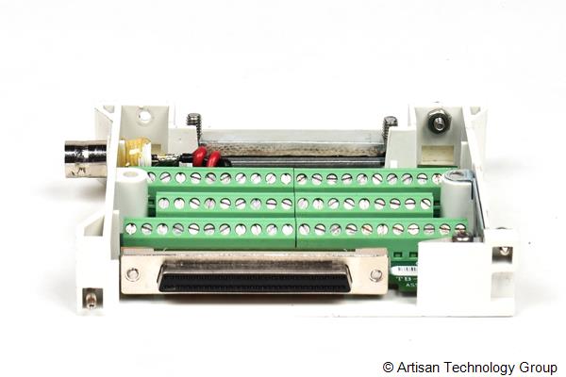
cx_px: 283
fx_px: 1297
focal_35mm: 82
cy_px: 188
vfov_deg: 16.6
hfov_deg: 24.6
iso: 200
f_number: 13
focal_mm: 55
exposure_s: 1/200
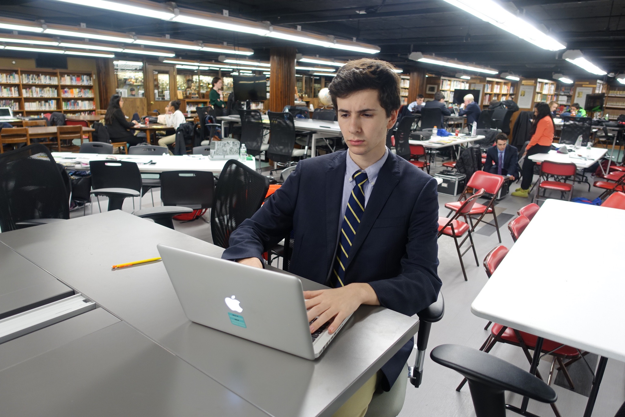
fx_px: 417
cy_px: 208
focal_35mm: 24
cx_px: 312
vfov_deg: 53.1
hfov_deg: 73.7
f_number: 2.2
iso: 125
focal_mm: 8.8
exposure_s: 1/30
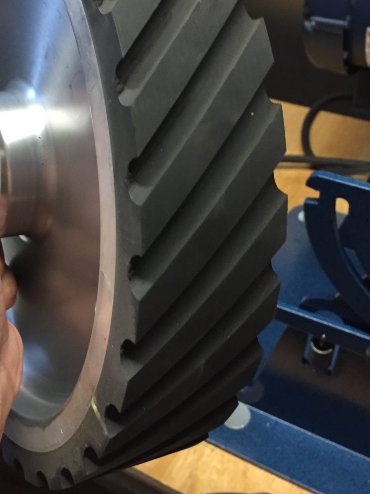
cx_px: 90
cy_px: 181
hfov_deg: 28.1
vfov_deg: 37.2
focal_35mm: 51
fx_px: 727
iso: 160
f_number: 2.2
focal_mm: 4.15
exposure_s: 1/30
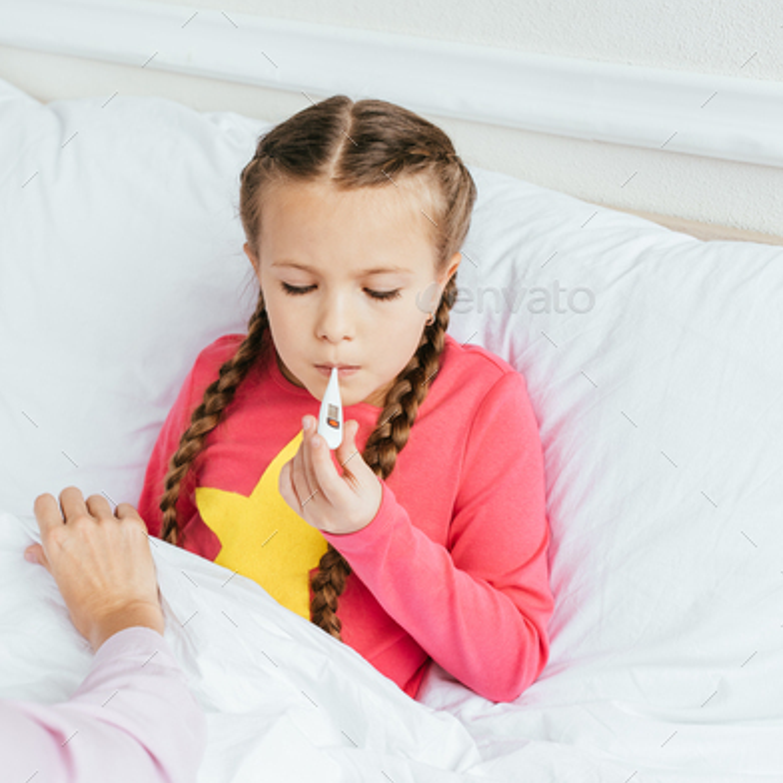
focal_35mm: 64
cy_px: 392
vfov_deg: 26.9
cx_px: 200
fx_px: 1638
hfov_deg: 26.6
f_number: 4
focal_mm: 50
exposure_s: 1/160
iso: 400
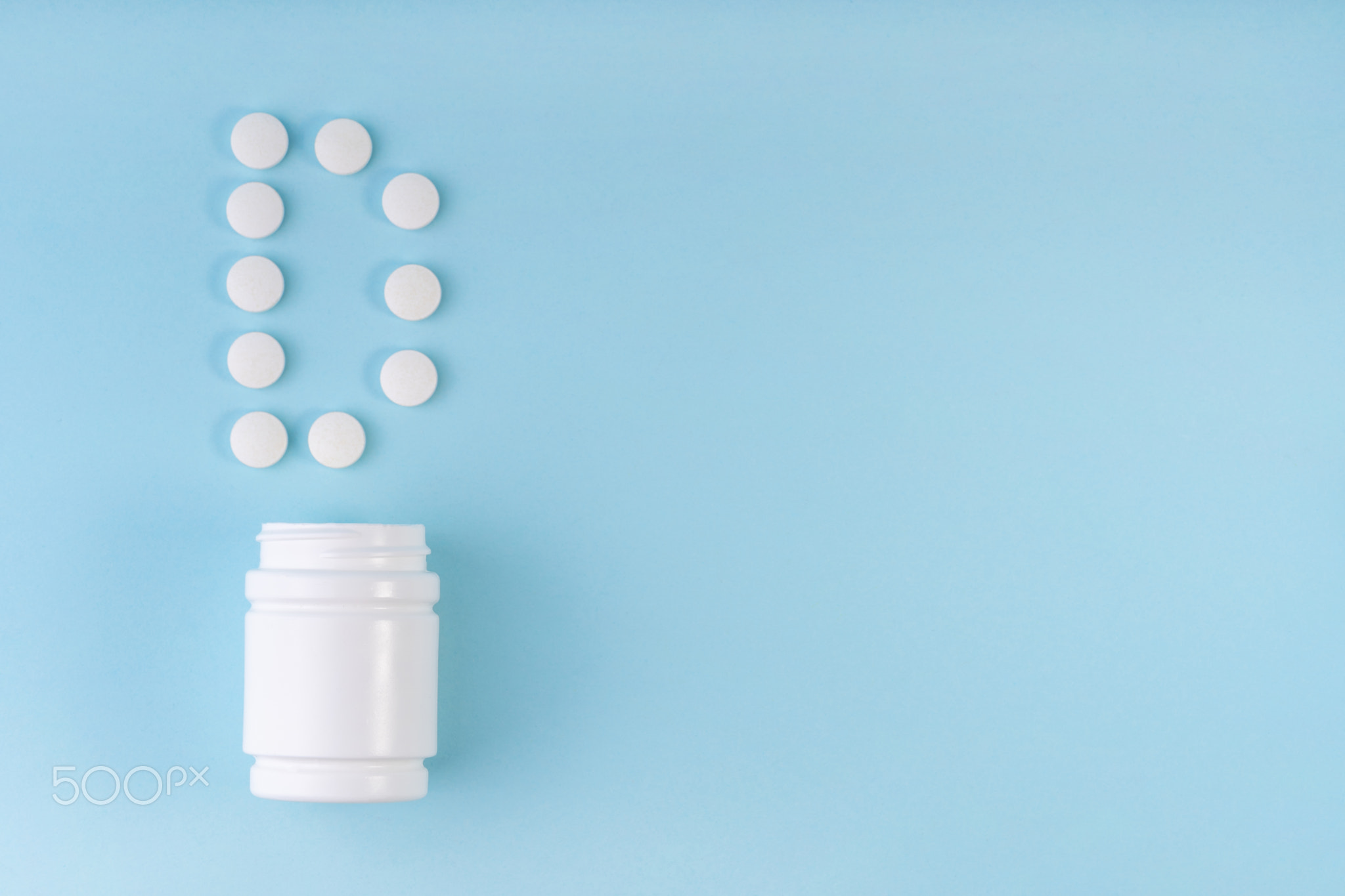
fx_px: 3362
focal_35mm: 90
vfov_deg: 15.2
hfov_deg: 22.6
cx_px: 672
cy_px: 448
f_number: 16
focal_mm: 90
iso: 100
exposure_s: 1/250
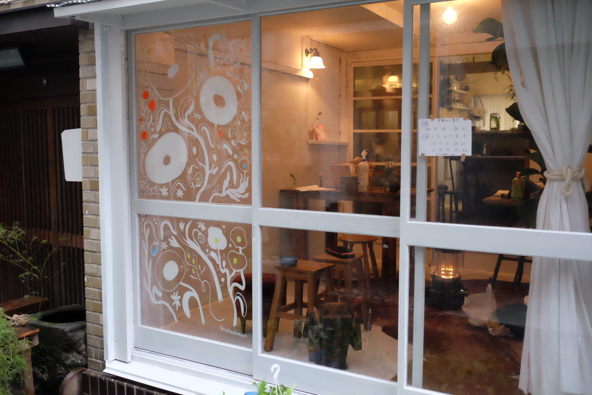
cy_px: 198
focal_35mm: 35
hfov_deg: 54.4
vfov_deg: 37.9
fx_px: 576
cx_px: 296
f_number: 2.2
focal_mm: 23
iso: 6400
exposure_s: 1/1000
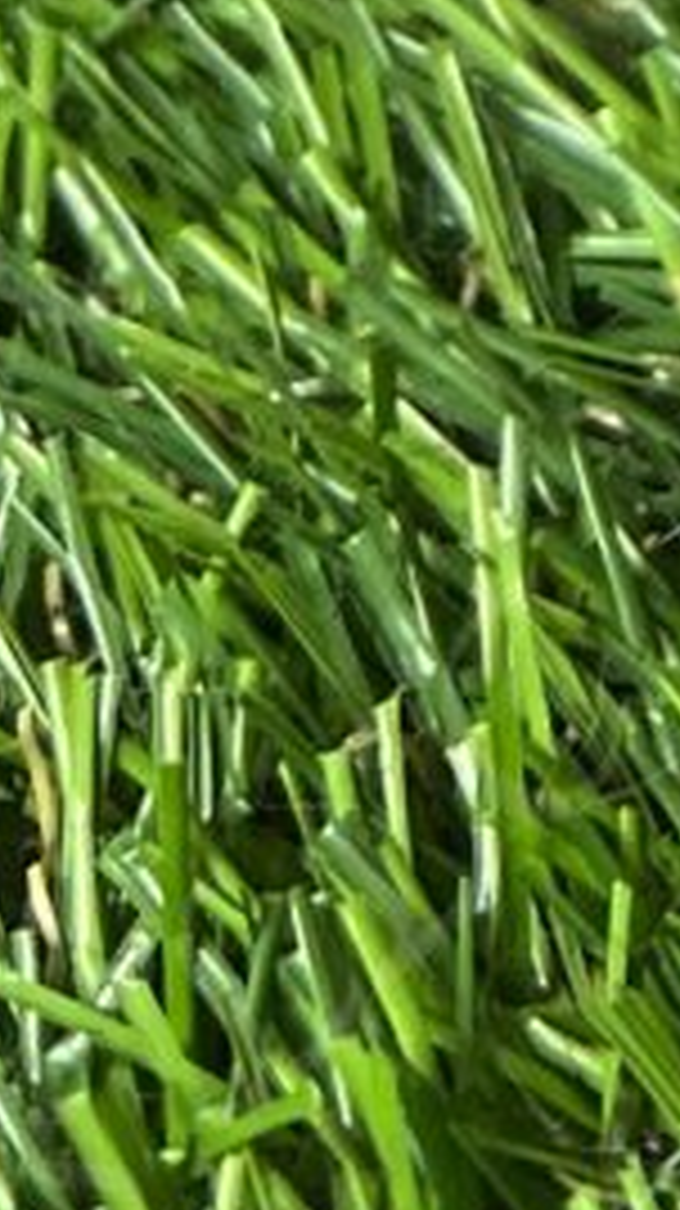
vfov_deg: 7.6
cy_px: -3261
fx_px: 6935
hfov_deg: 5.3
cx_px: 1950
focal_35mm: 216
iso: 80
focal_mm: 5.7
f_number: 1.5
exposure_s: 1/120
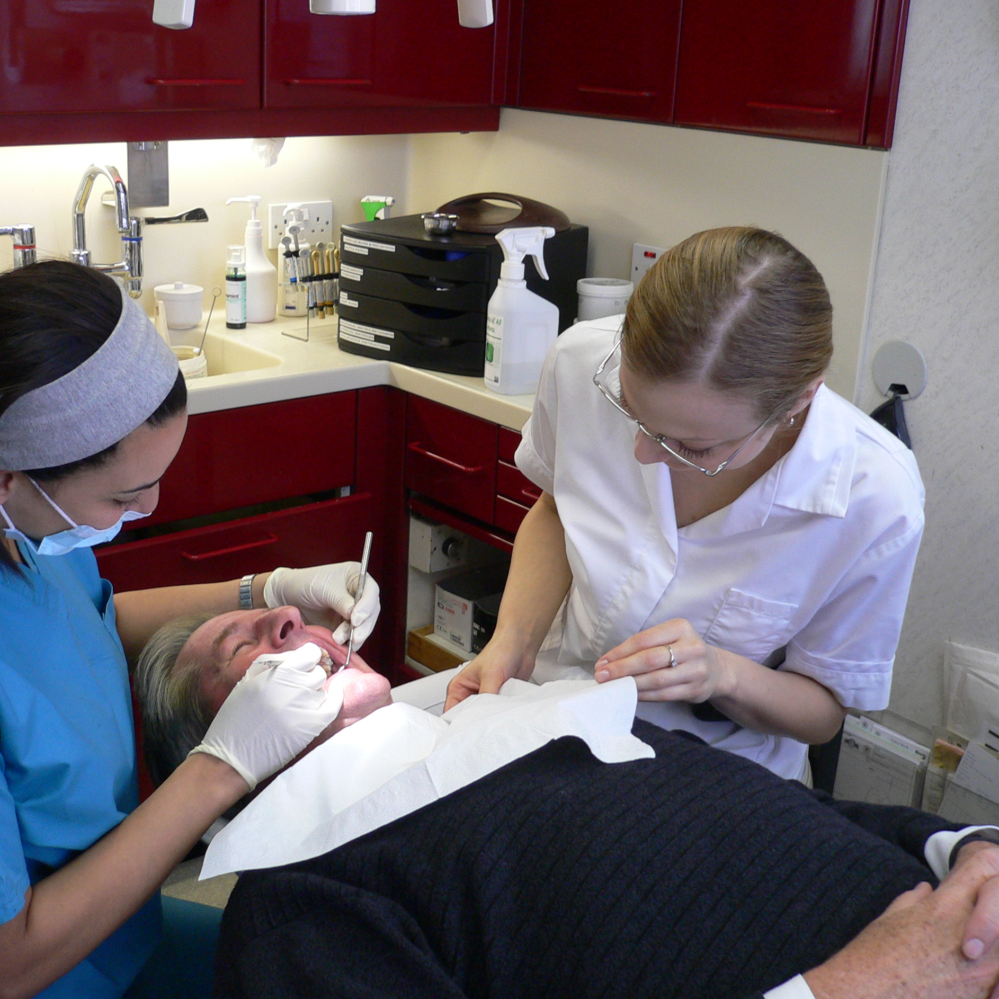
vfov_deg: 40.0
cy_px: 505
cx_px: 426
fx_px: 1371
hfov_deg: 39.9
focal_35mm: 42
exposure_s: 1/40
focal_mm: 5.8
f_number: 2.8
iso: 100
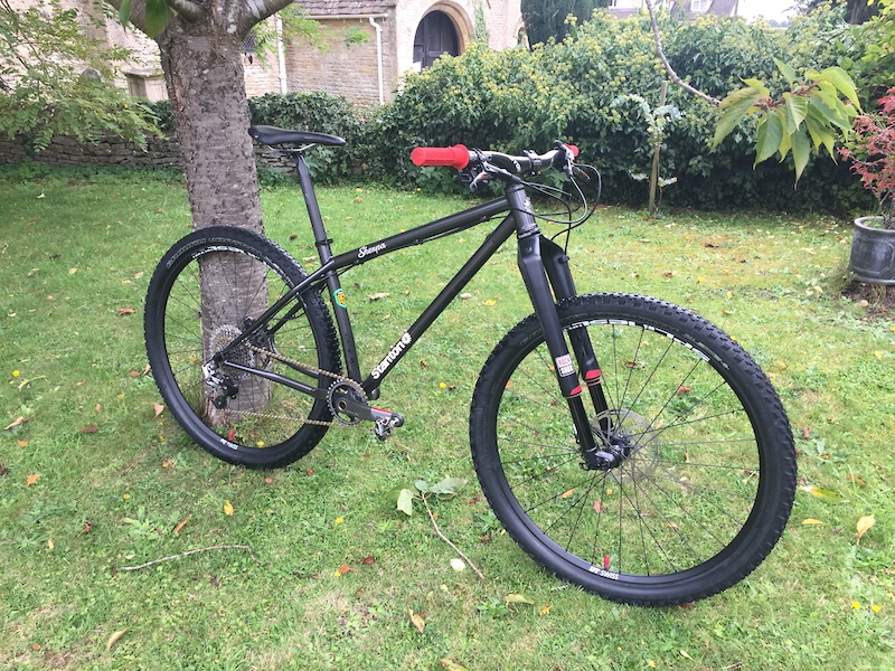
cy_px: 336
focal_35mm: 29
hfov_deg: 61.7
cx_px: 448
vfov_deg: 48.2
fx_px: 750
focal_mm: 4.15
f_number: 2.2
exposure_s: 1/156
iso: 32
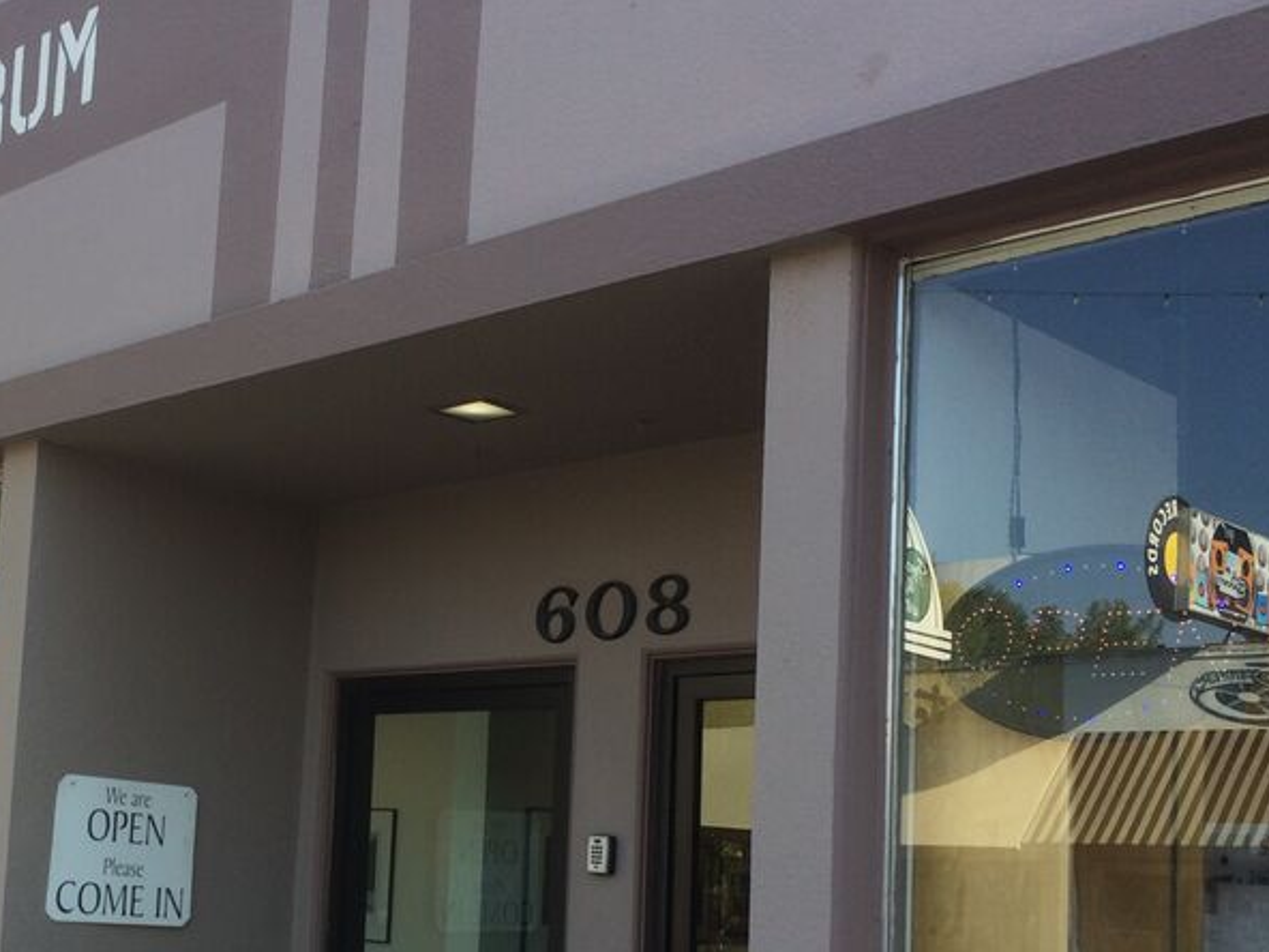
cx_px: 259
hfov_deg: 37.6
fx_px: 1796
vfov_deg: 29.4
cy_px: 663
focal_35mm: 49
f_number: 2.2
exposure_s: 1/461
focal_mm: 4.15
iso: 32
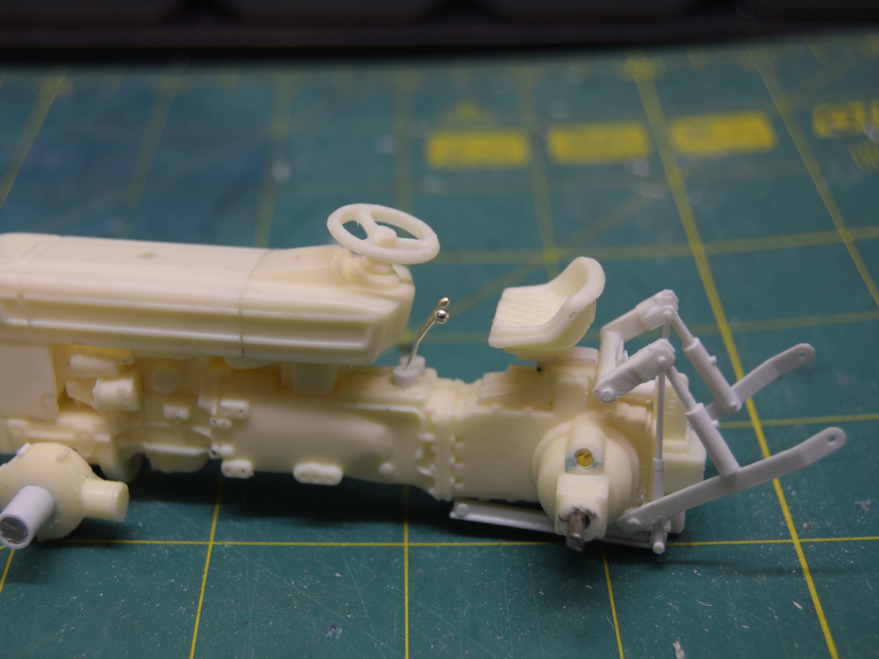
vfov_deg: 23.6
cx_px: 383
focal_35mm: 62
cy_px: 327
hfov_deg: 31.2
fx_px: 1574
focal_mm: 38
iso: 450
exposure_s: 1/60
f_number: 4.8
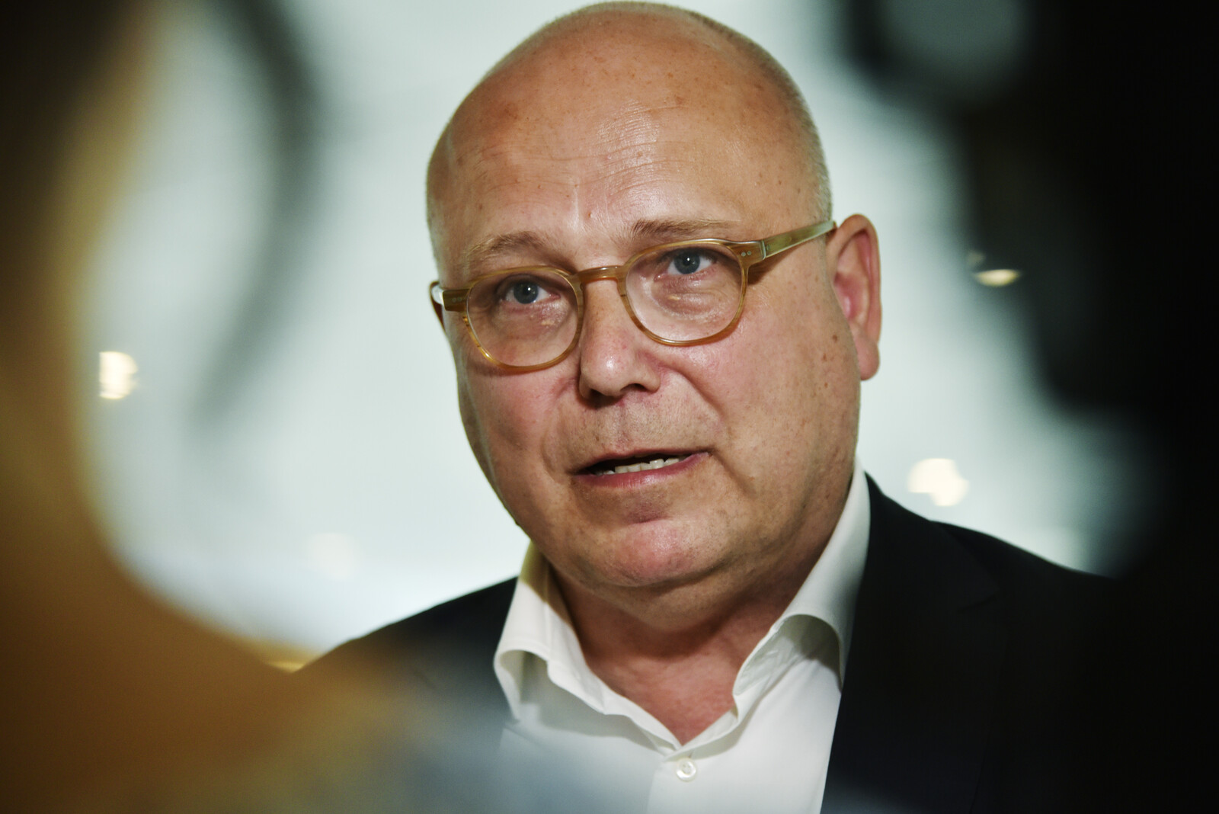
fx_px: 3726
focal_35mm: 110
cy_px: 407
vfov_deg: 12.5
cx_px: 610
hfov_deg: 18.6
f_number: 4.5
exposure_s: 1/320
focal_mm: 110
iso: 1600
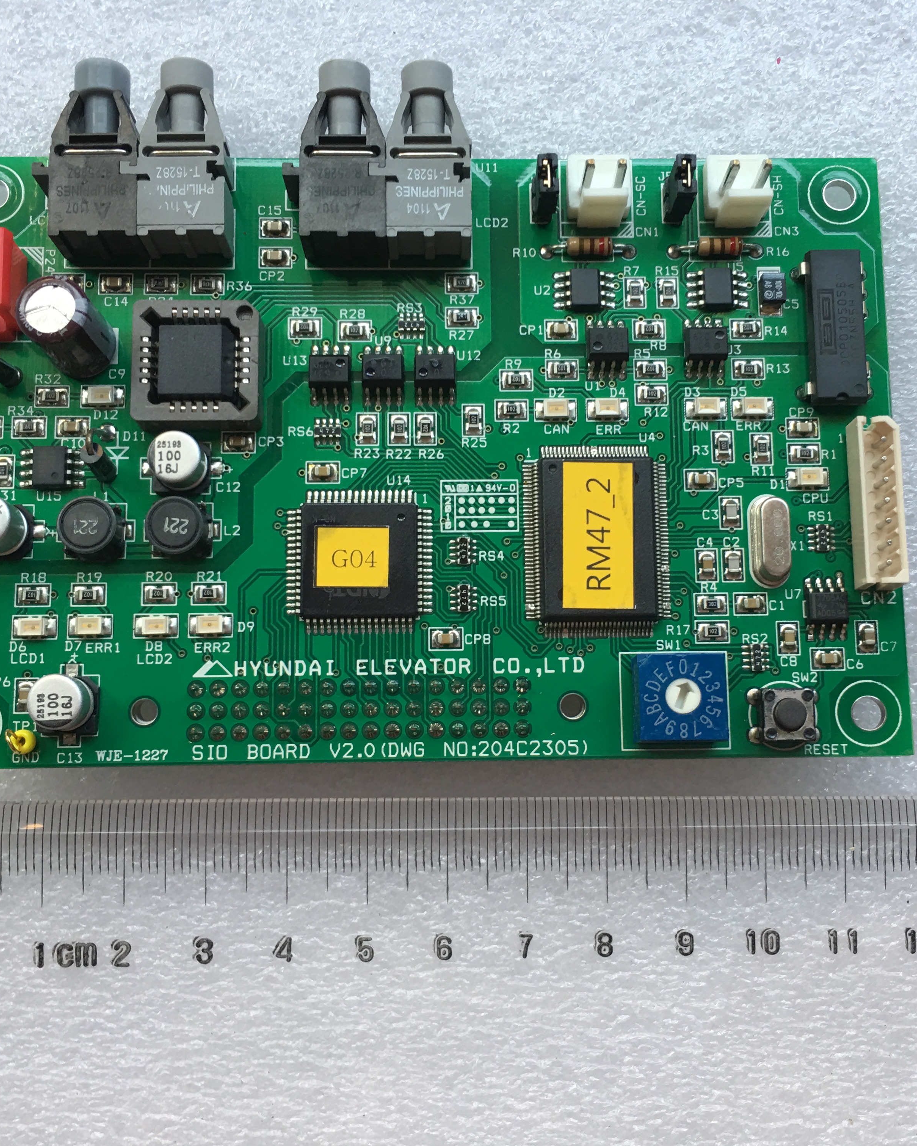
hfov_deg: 39.1
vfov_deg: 47.9
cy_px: 576
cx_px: 496
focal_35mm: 38
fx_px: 1289
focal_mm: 4.15
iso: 25
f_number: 2.2
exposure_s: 1/33
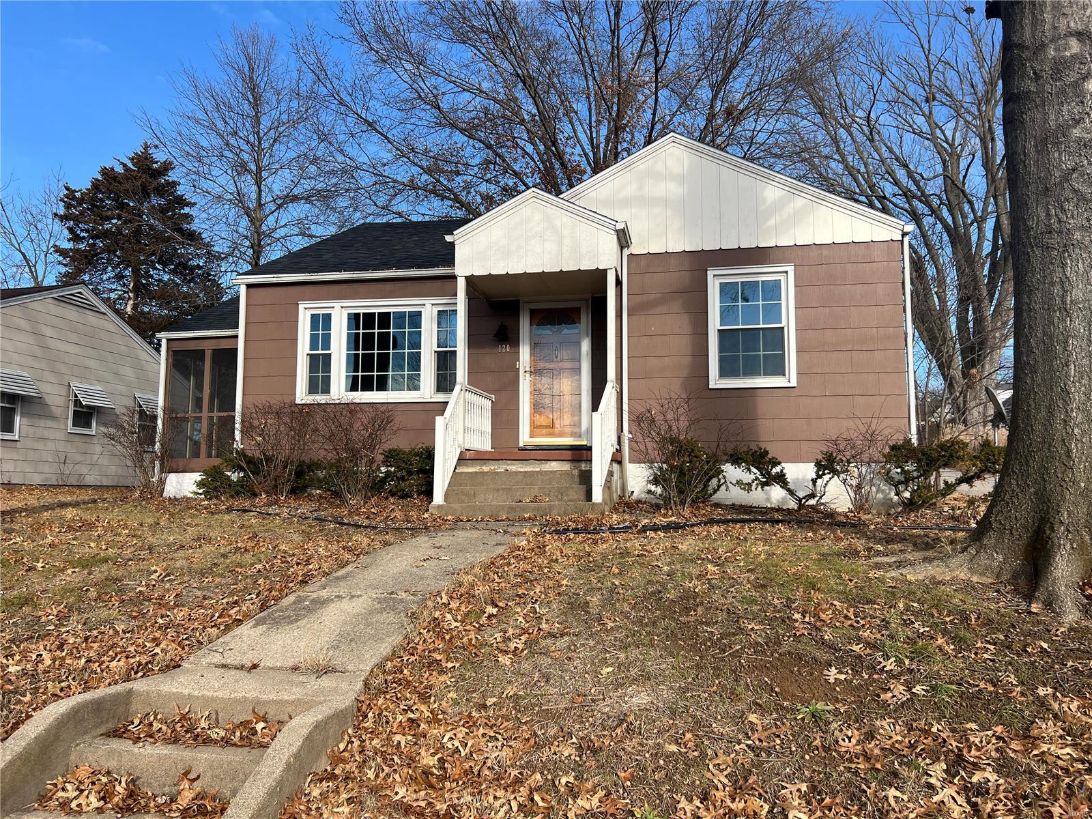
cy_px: 410
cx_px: 546
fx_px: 820
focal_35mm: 26
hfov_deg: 67.3
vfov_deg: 53.1
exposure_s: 1/2513
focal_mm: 5.7
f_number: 1.5
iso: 50
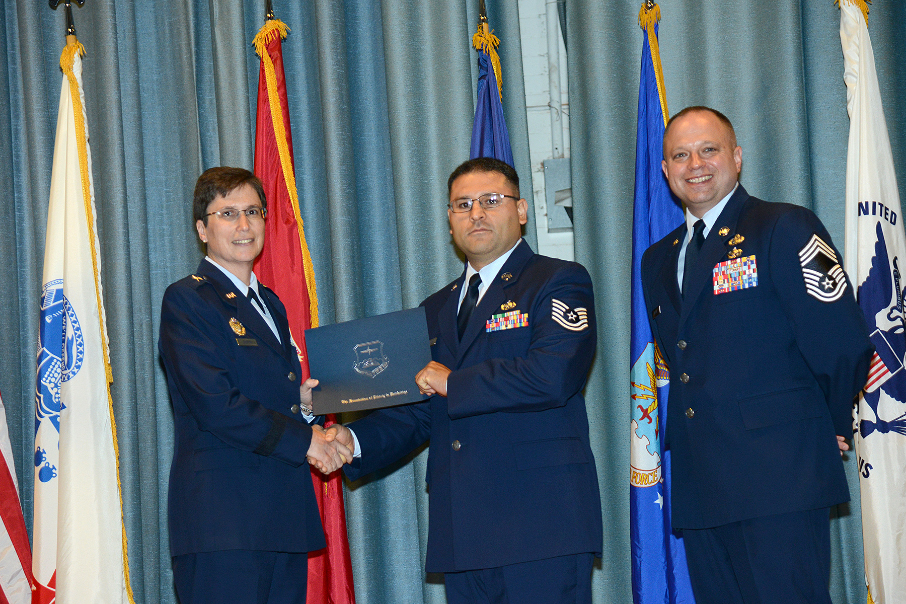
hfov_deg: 23.6
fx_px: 2164
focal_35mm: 86
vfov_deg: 15.9
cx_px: 453
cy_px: 302
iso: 1250
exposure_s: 1/80
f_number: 4
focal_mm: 86
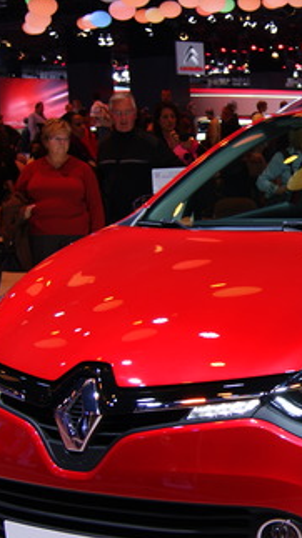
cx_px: 362
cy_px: 321
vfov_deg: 26.2
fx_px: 1156
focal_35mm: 81
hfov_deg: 14.4
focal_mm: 26
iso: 100
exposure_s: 1/50
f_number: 5
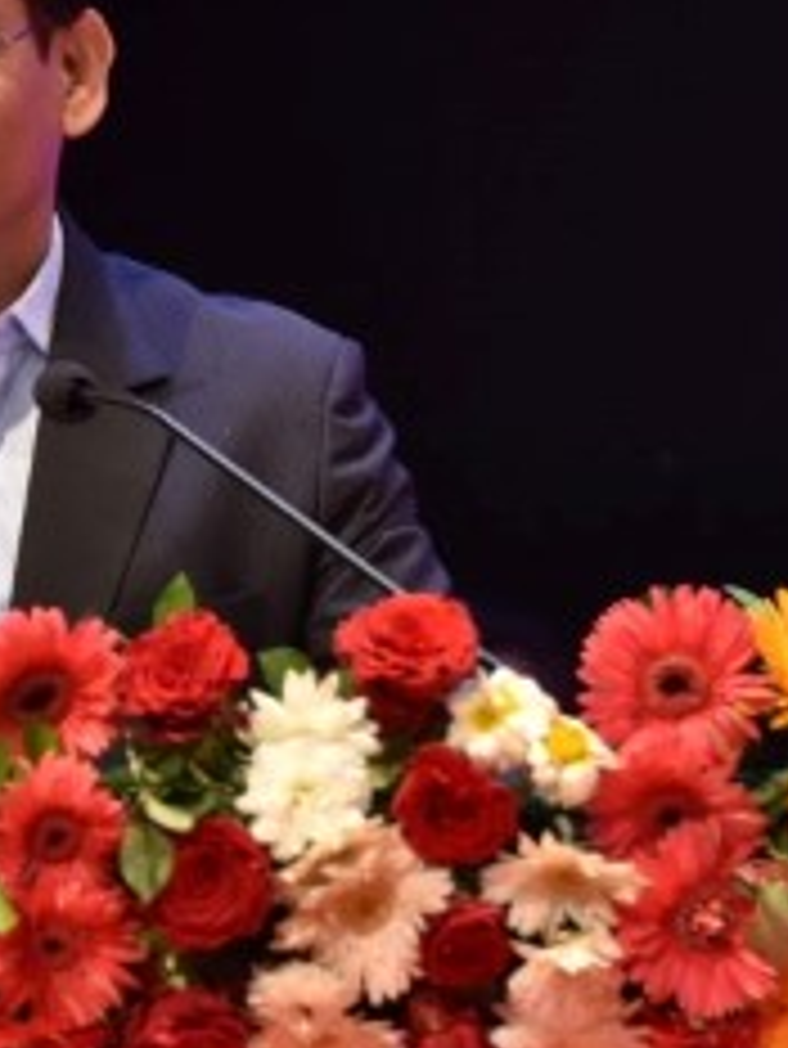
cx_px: 23
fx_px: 21591
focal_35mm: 712
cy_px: 643
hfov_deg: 2.1
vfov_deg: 2.8
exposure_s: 1/200
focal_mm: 160
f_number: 2.8
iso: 500
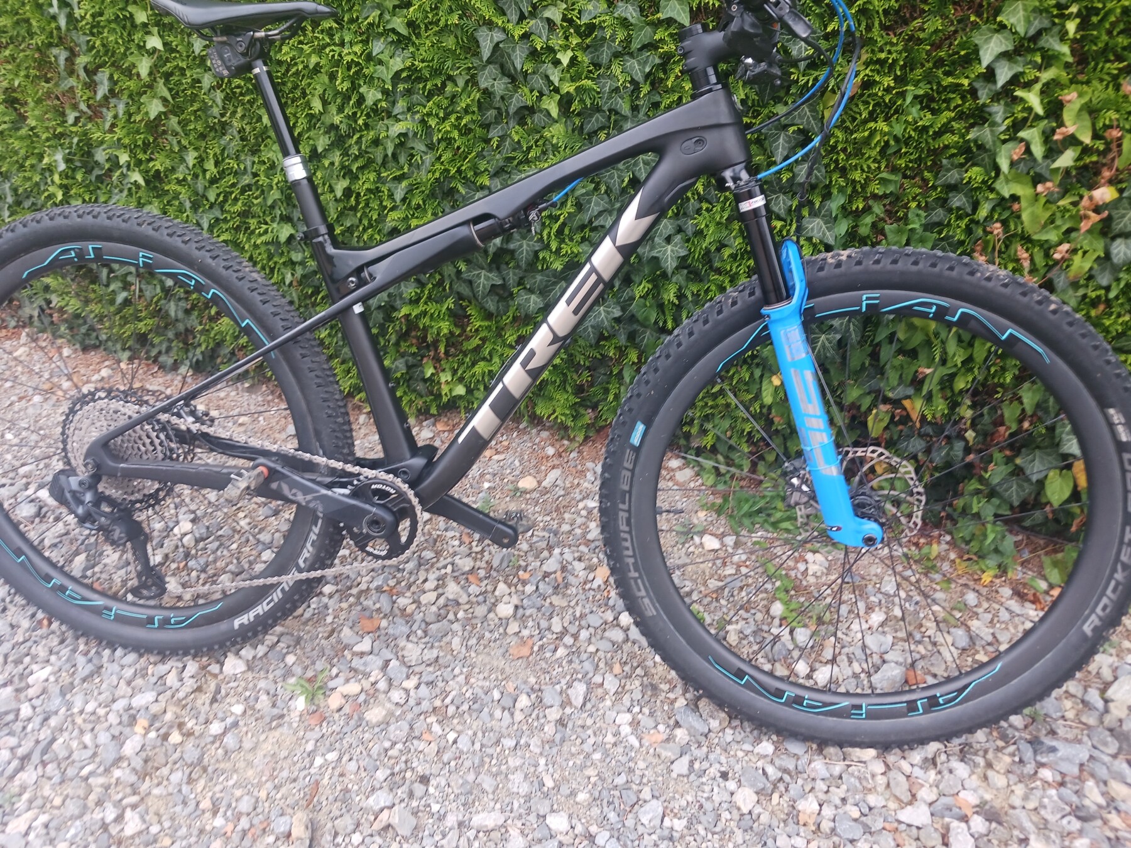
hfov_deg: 65.3
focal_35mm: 27
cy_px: 424
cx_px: 566
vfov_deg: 51.4
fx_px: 882
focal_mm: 4
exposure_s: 1/50
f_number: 1.8
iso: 80
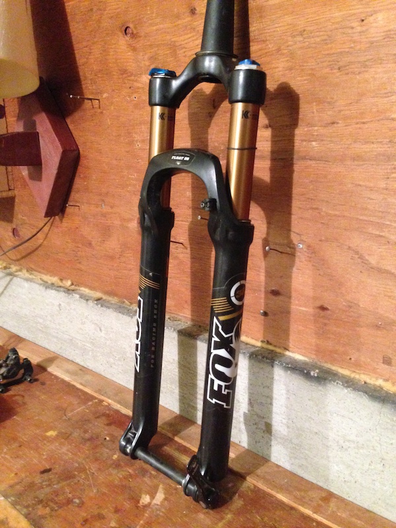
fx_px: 503
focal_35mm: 33
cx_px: 198
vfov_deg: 55.4
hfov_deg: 42.9
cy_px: 264
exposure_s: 1/15
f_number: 2.4
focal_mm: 4.12
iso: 800
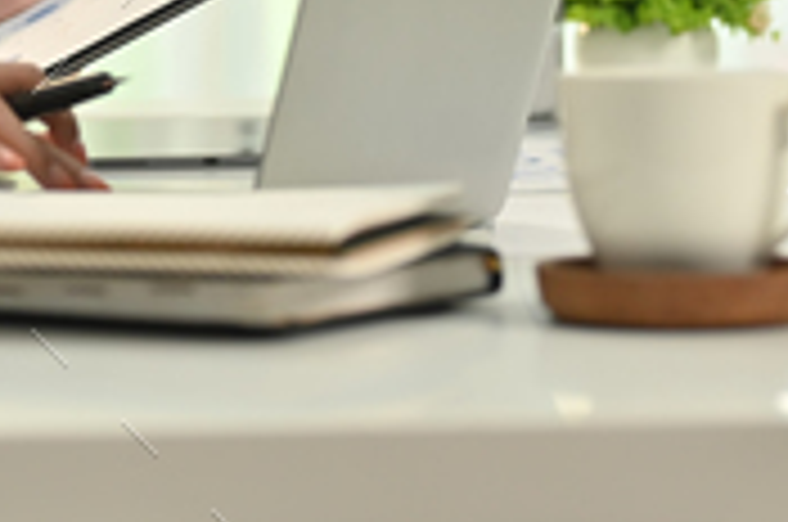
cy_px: -254
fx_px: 3692
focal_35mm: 169
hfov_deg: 12.0
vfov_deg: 7.9
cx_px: -108
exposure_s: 1/160
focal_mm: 50
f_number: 2.8
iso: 500
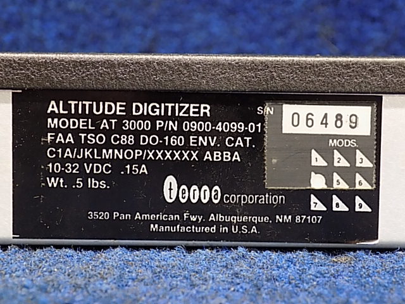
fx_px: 1006
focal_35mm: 86
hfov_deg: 22.8
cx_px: 202
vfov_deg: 17.2
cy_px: 152
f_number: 4.4
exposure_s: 1/5
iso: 400
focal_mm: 15.3
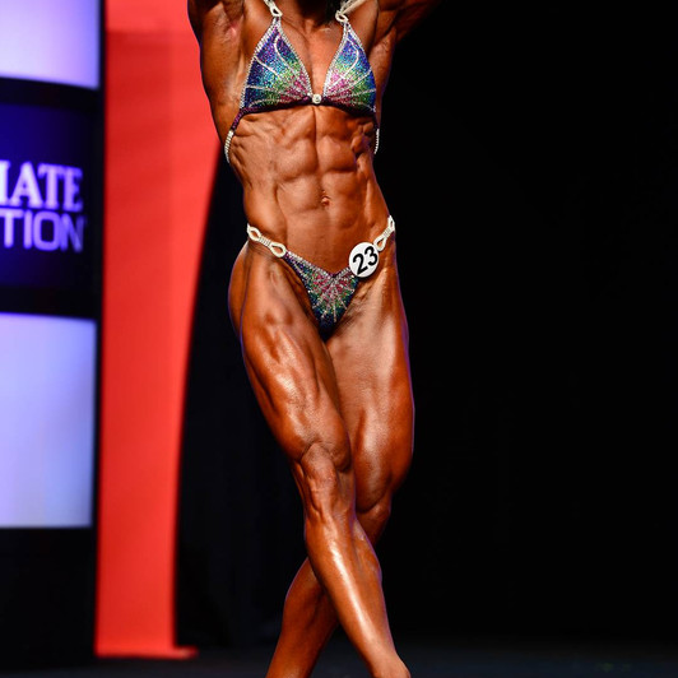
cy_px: 296
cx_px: 339
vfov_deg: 7.2
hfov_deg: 7.2
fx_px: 5385
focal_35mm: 243
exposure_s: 1/250
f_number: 3.2
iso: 640
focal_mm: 190
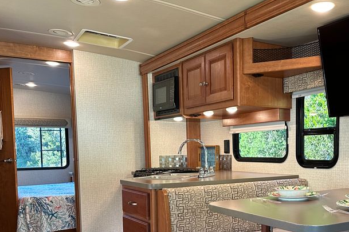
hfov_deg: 45.4
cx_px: 245
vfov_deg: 31.2
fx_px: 407
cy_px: 179
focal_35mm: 42
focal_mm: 6.86
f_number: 1.78
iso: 250
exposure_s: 1/65
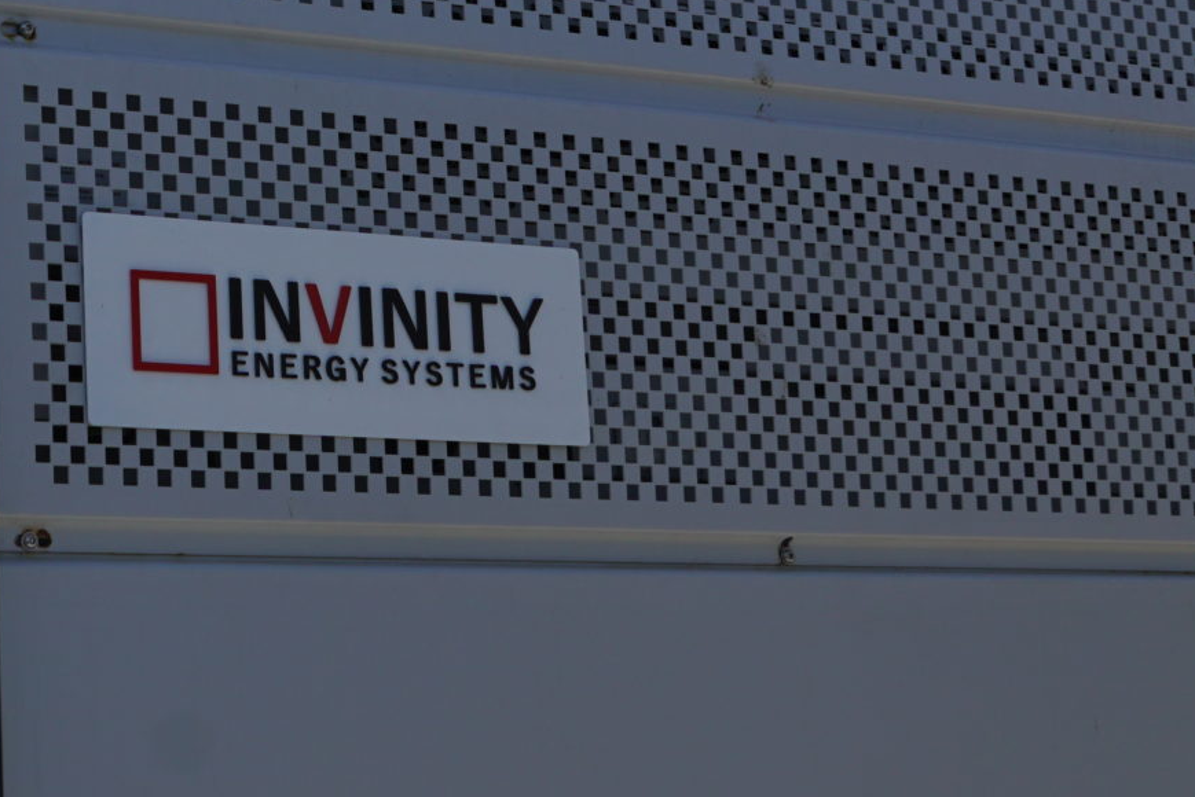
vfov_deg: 12.7
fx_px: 3520
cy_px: -53
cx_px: 92
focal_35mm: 106
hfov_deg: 18.9
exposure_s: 1/320
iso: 100
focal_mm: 24
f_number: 8
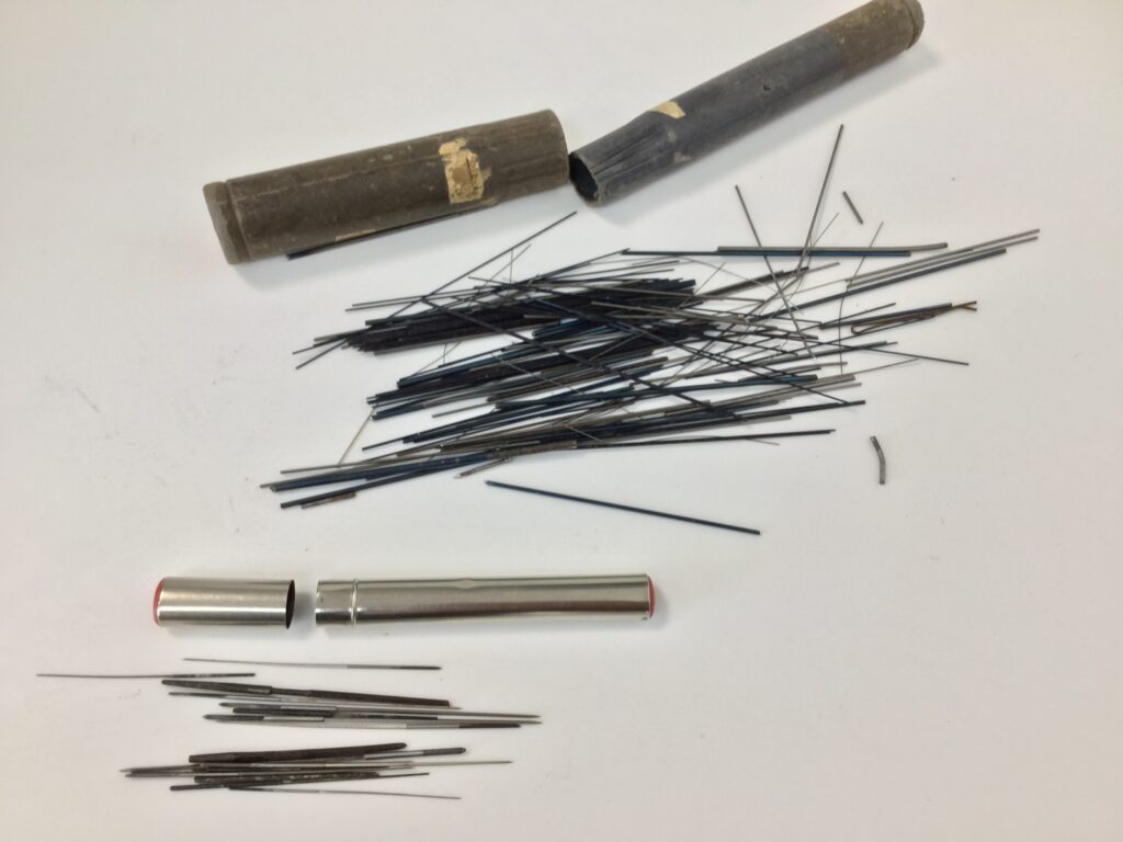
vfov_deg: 45.4
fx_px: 1006
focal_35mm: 31
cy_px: 421
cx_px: 562
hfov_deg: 58.4
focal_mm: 3.3
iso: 32
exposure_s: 1/33
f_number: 2.4
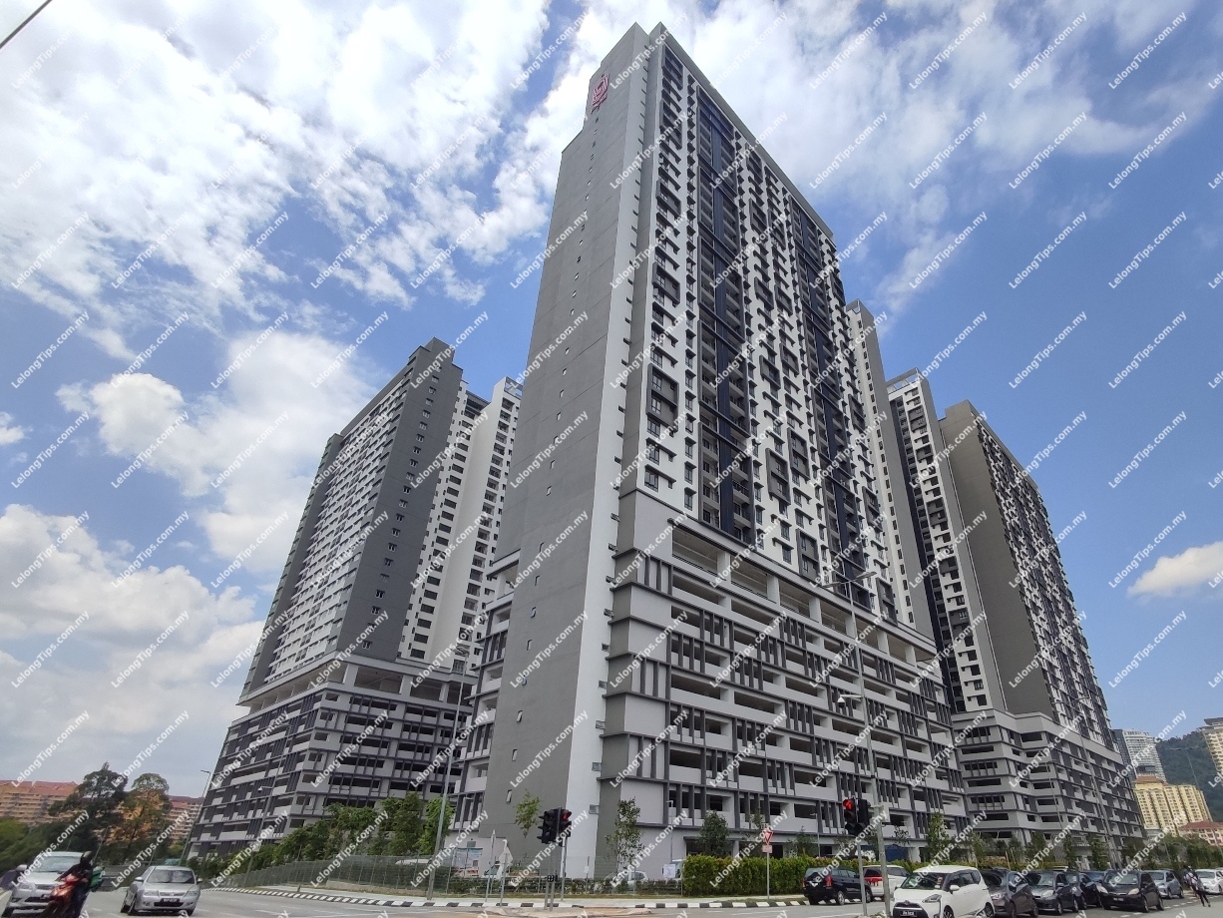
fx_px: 565
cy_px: 459
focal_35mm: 16
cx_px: 612
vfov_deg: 78.1
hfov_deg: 94.5
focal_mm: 1.65
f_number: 2.2
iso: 50
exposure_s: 1/2248
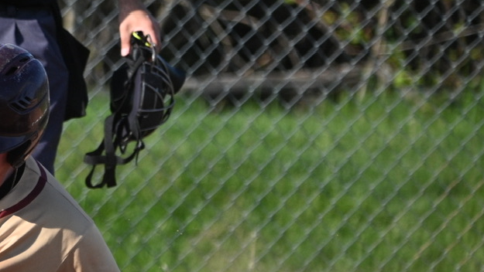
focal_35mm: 1198
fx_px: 15379
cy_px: 44
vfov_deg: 1.0
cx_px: -302
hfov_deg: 1.8
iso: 400
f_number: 6.3
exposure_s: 1/1250
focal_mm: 310
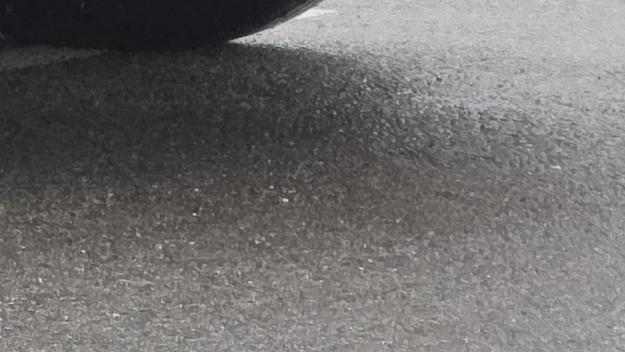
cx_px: -917
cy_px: -670
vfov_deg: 3.0
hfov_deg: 5.2
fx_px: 6697
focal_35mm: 404
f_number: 2.4
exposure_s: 1/481
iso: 50
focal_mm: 7.9
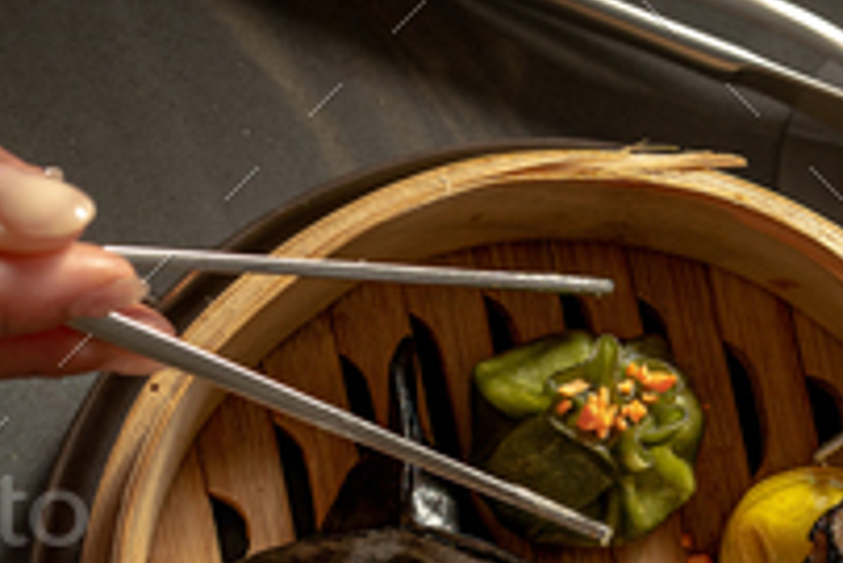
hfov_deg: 20.0
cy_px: 711
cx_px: 513
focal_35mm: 102
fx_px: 2390
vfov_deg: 13.0
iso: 640
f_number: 5.6
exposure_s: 1/80
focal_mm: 35
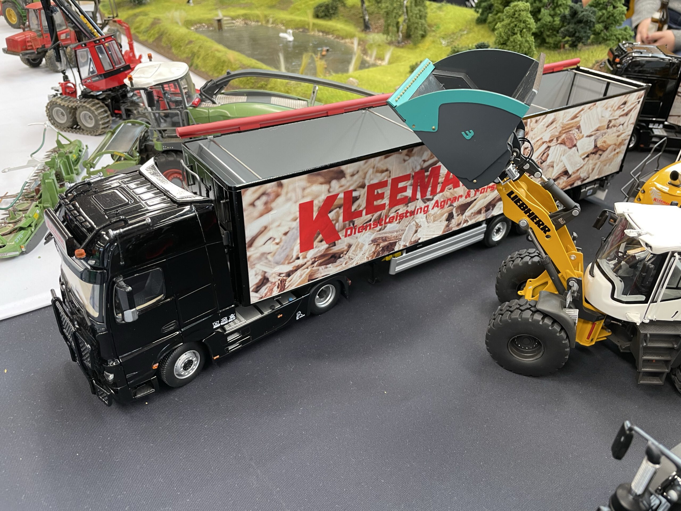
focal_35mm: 26
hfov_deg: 67.3
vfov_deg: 53.1
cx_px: 340
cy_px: 256
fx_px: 511
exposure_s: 1/50
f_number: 1.6
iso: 80
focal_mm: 4.2
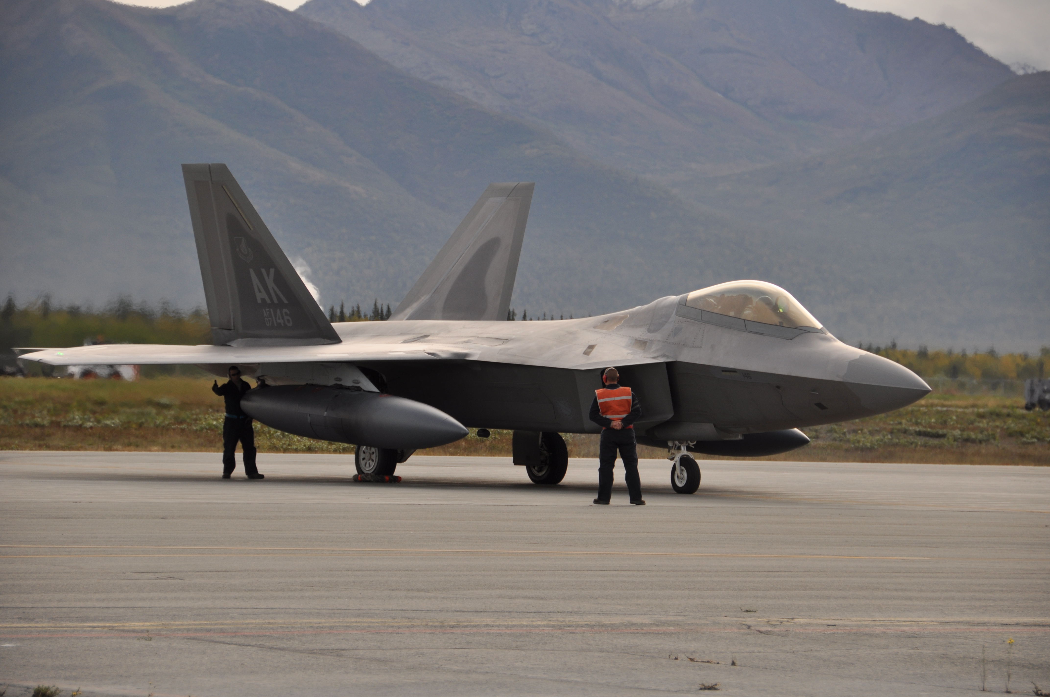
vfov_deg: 7.6
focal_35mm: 180
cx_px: 525
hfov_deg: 11.4
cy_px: 348
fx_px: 5244
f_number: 5.6
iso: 200
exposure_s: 1/1000
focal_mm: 120
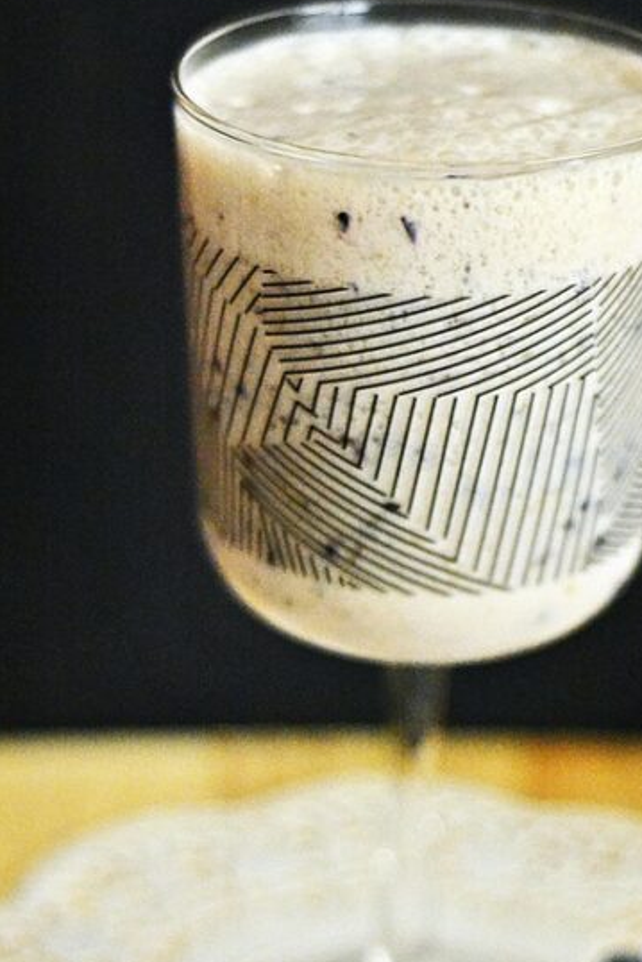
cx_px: 460
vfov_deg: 17.8
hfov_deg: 11.9
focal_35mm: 115
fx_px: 3074
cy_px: 596
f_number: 1.8
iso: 2500
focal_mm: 50
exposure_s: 1/60
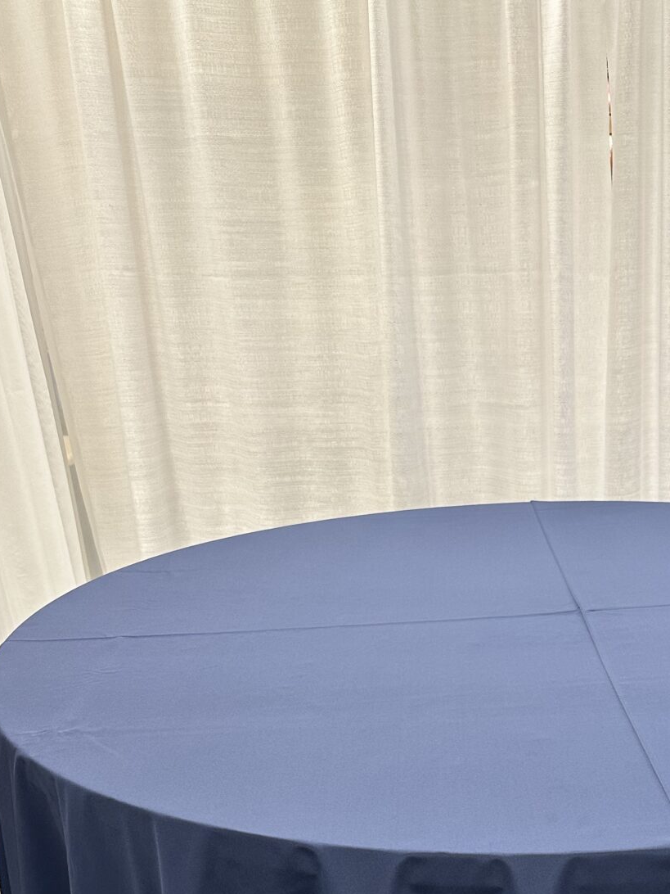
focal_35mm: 45
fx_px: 1161
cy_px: 812
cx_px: 567
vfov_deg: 39.0
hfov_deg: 31.1
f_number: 1.78
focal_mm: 6.86
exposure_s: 1/60
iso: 160
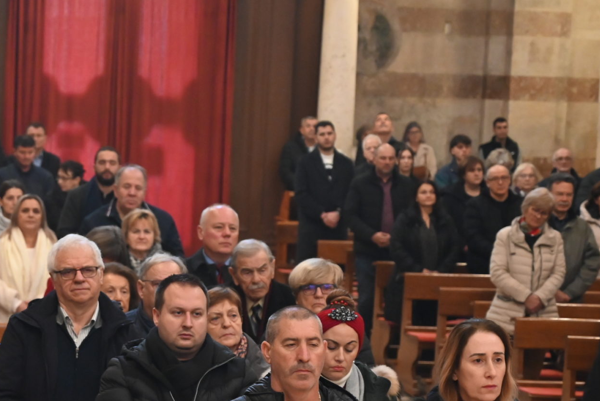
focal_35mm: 143
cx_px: 55
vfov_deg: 9.5
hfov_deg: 14.2
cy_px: 390
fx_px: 2385
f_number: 4
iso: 3600
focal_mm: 70
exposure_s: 1/80
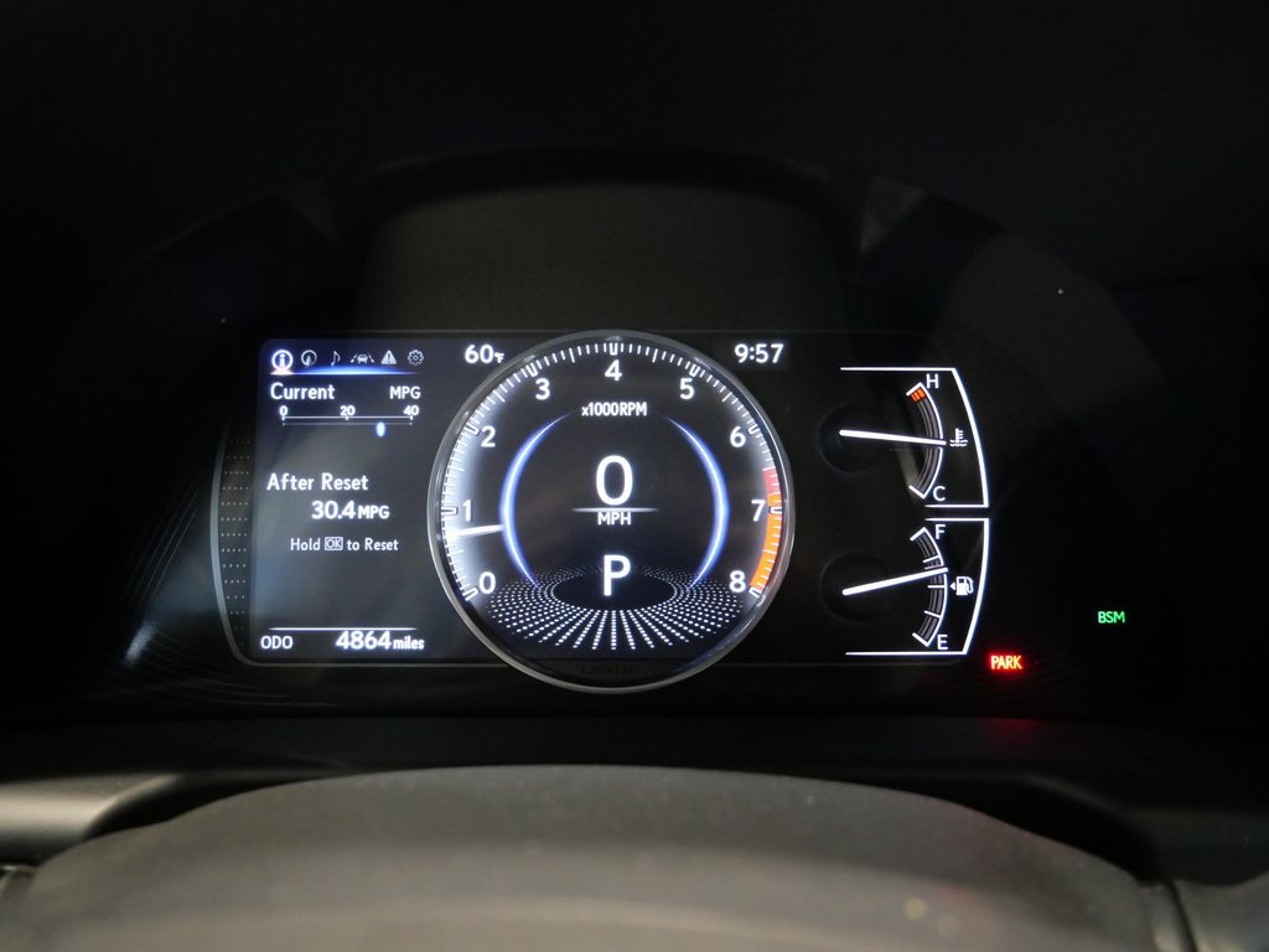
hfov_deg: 71.6
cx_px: 634
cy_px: 476
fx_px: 880
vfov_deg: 56.8
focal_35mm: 24
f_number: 3.5
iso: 3200
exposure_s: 1/13
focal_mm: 12
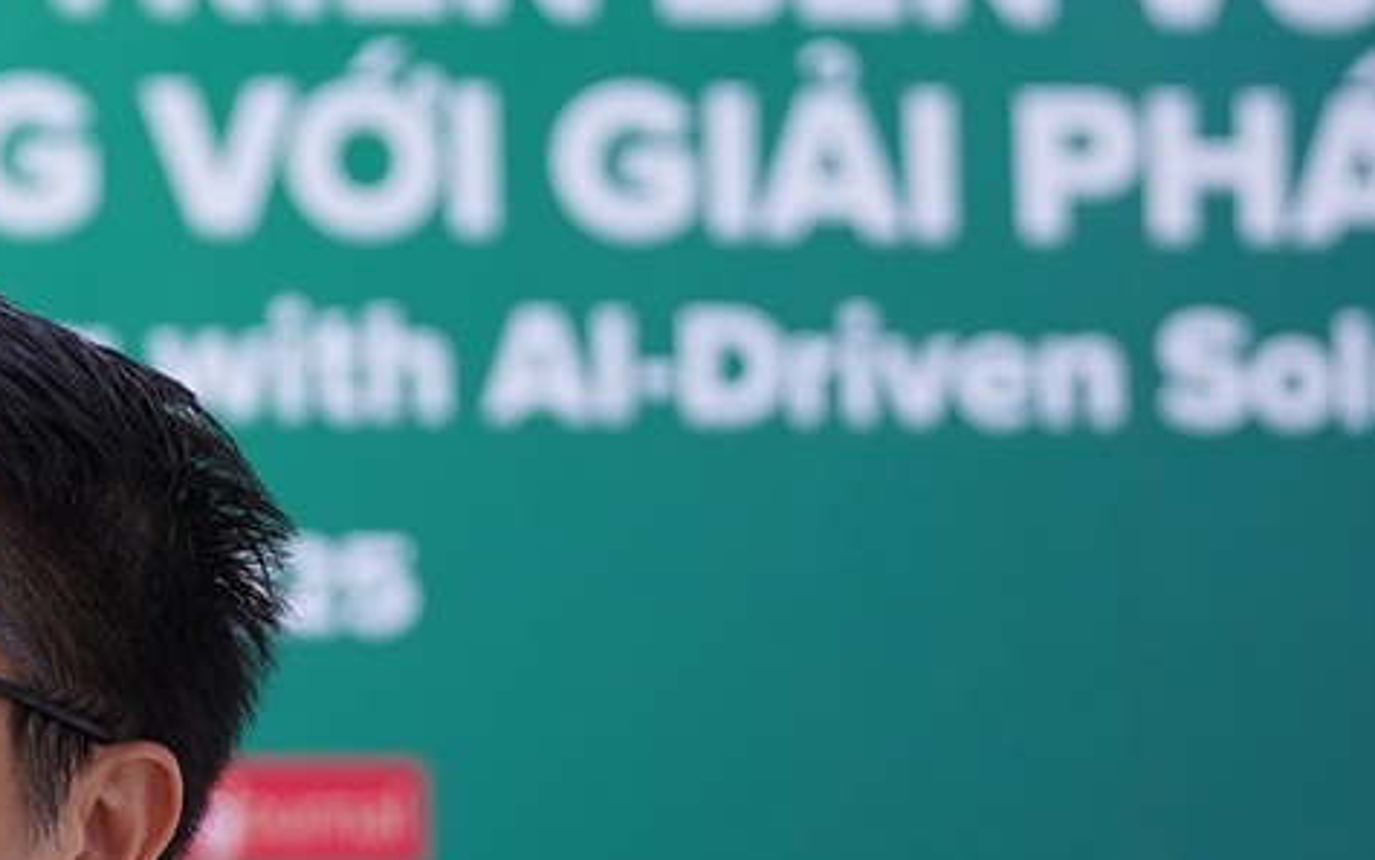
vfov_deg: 6.4
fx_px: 7570
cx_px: -828
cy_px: 1176
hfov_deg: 10.0
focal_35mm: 202
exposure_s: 1/80
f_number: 2.8
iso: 320
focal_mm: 49
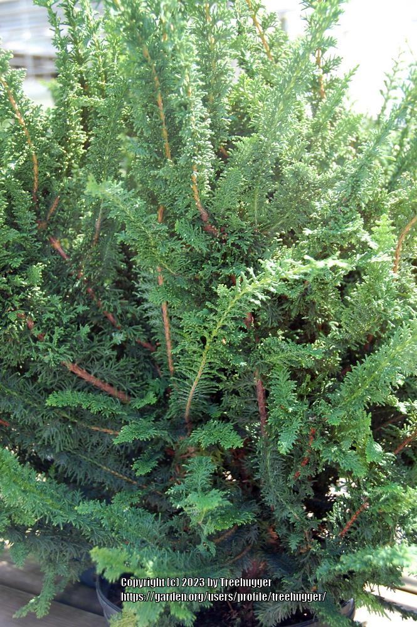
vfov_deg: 36.9
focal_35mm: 54
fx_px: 940
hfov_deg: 25.0
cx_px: 208
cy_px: 314
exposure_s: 1/60
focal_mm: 36
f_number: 5
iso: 400
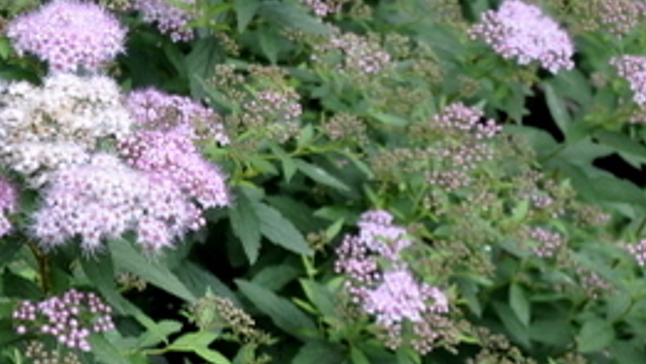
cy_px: -10
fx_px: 3958
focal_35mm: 231
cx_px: -309
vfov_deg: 5.3
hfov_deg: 9.1
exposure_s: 1/80
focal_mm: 48
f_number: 9
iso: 200
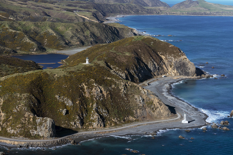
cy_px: 78
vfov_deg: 19.5
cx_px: 116
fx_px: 453
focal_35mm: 70
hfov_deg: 28.8
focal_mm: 70
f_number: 5.6
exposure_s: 1/3200
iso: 320
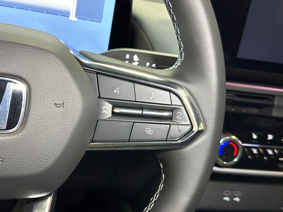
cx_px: 142
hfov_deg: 39.7
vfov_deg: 30.3
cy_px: 106
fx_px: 392
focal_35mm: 48
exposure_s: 1/40
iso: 500
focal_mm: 6.86
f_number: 1.78
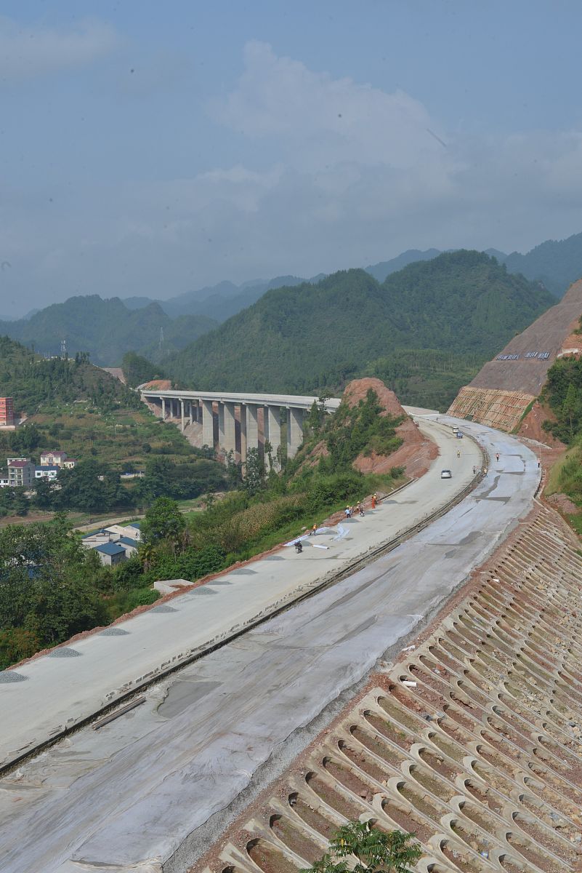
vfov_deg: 41.1
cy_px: 436
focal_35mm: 48
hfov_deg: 28.1
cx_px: 291
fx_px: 1163
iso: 160
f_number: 20
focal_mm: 48
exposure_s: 1/100
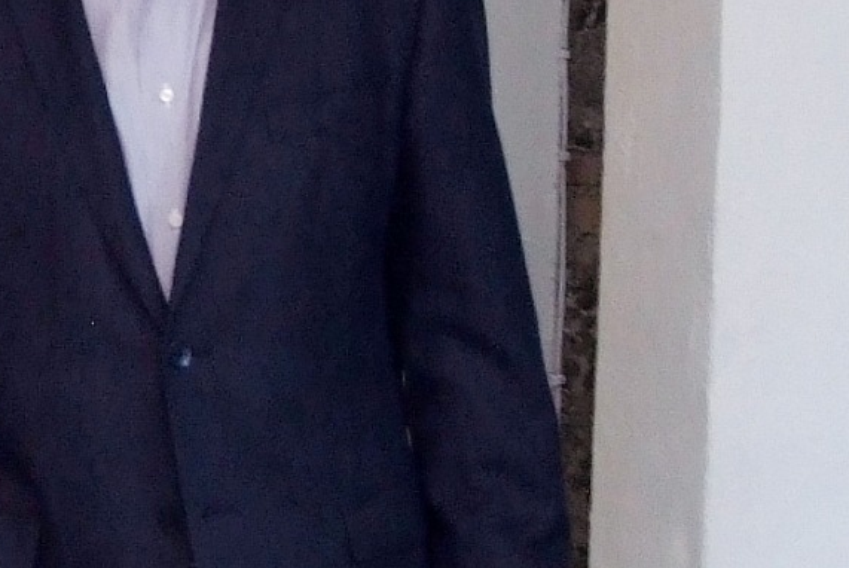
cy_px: 404
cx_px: -94
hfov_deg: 13.9
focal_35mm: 144
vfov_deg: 9.5
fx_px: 3399
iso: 640
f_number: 4
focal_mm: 26
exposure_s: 1/80
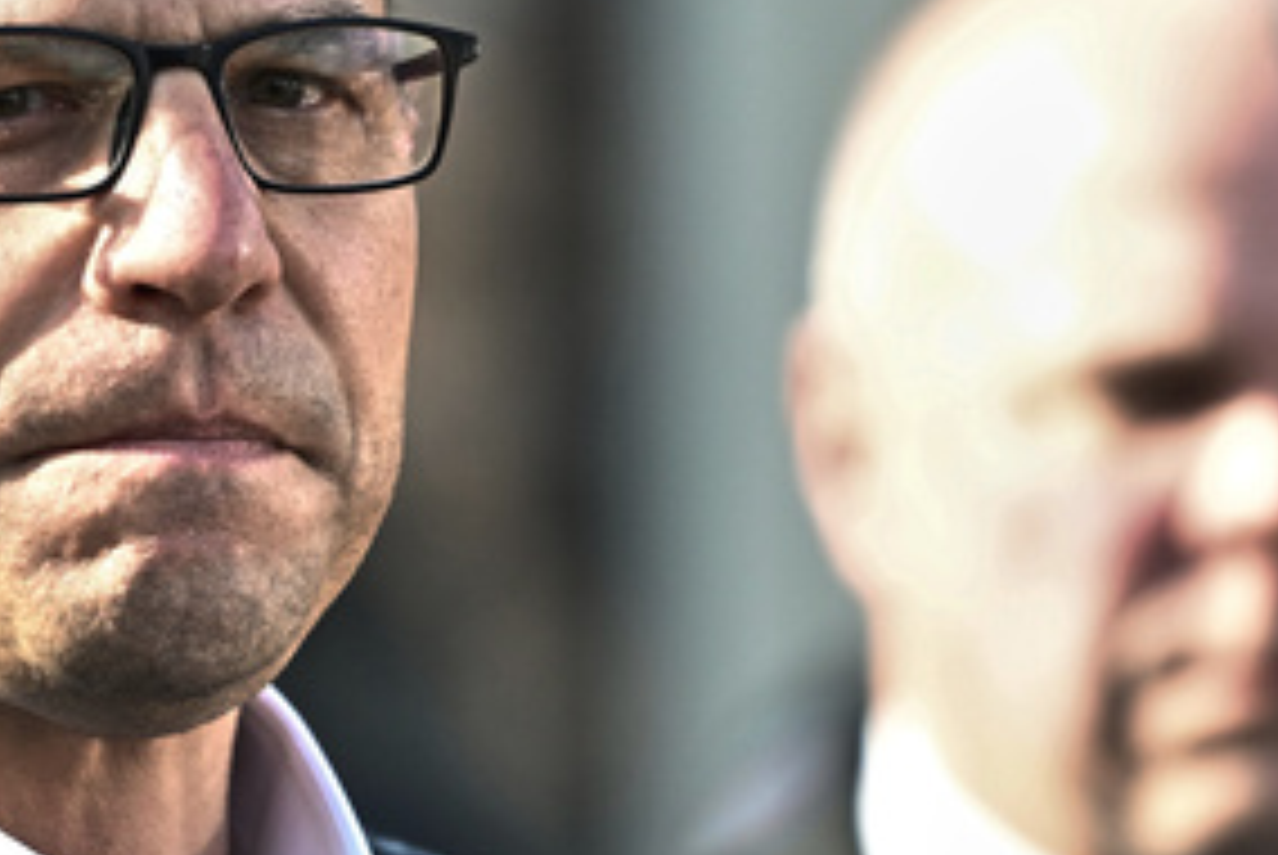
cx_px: 171
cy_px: 830
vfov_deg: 1.9
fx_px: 25586
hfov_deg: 2.9
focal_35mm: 720
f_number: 3.2
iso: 800
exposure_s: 1/1600
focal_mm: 200
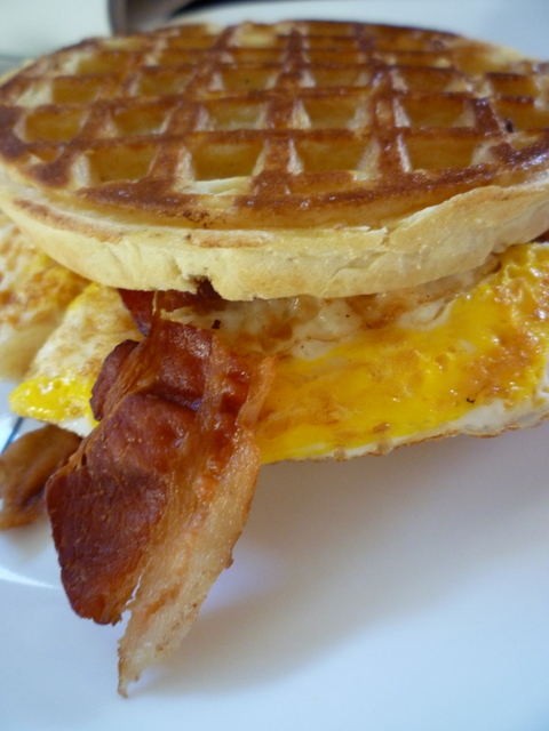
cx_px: 274
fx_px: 613
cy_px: 366
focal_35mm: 29
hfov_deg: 48.2
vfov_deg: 61.7
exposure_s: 1/20
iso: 400
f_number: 3.3
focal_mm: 5.2
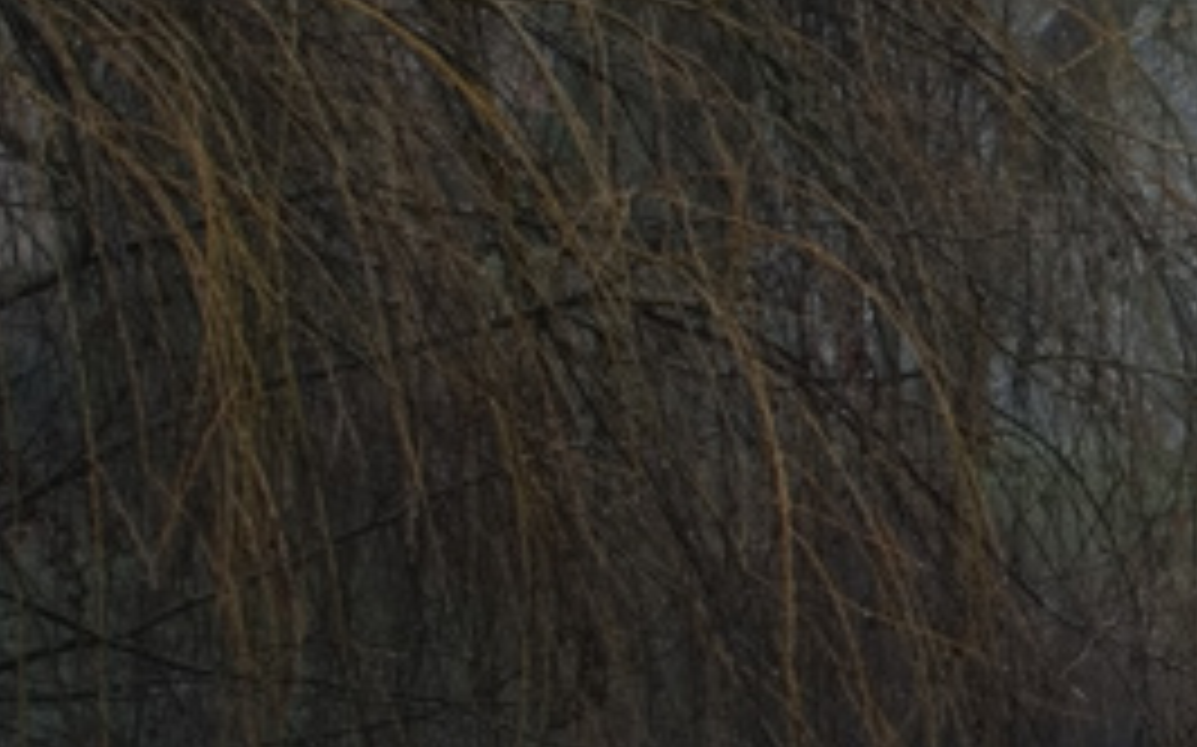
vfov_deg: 7.3
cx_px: 2110
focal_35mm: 180
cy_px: 648
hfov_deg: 10.9
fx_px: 5870
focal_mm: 29
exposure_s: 1.6
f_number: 22
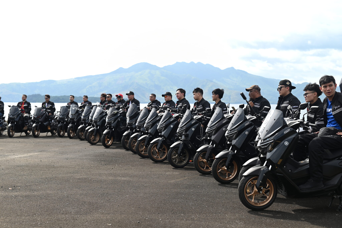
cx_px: 171
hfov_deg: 39.6
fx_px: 475
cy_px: 114
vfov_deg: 27.0
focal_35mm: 50
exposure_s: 1/320
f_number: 4.5
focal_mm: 50
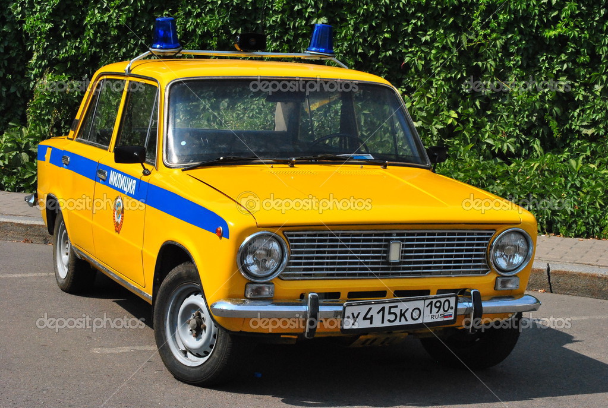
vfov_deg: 16.6
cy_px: 204
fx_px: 1396
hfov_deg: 24.6
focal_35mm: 82
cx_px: 304
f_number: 14
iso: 800
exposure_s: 1/800
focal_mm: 55
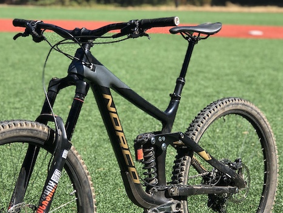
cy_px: 165
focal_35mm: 98
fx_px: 801
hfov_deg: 20.0
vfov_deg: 15.0
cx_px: 116
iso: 20
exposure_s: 1/294
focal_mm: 6.6
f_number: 2.8
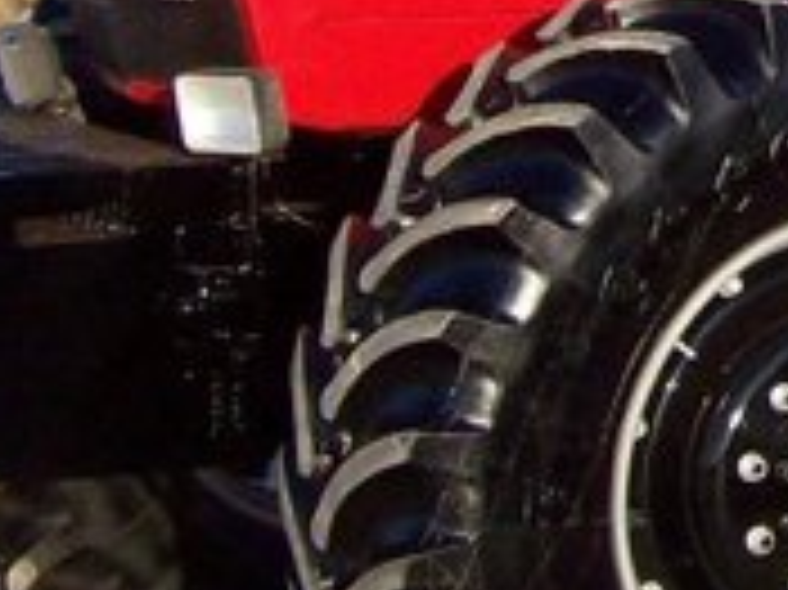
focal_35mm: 165
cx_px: 1499
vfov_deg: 8.7
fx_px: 3753
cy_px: -354
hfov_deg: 11.0
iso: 80
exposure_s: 1/337
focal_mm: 6
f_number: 4.8
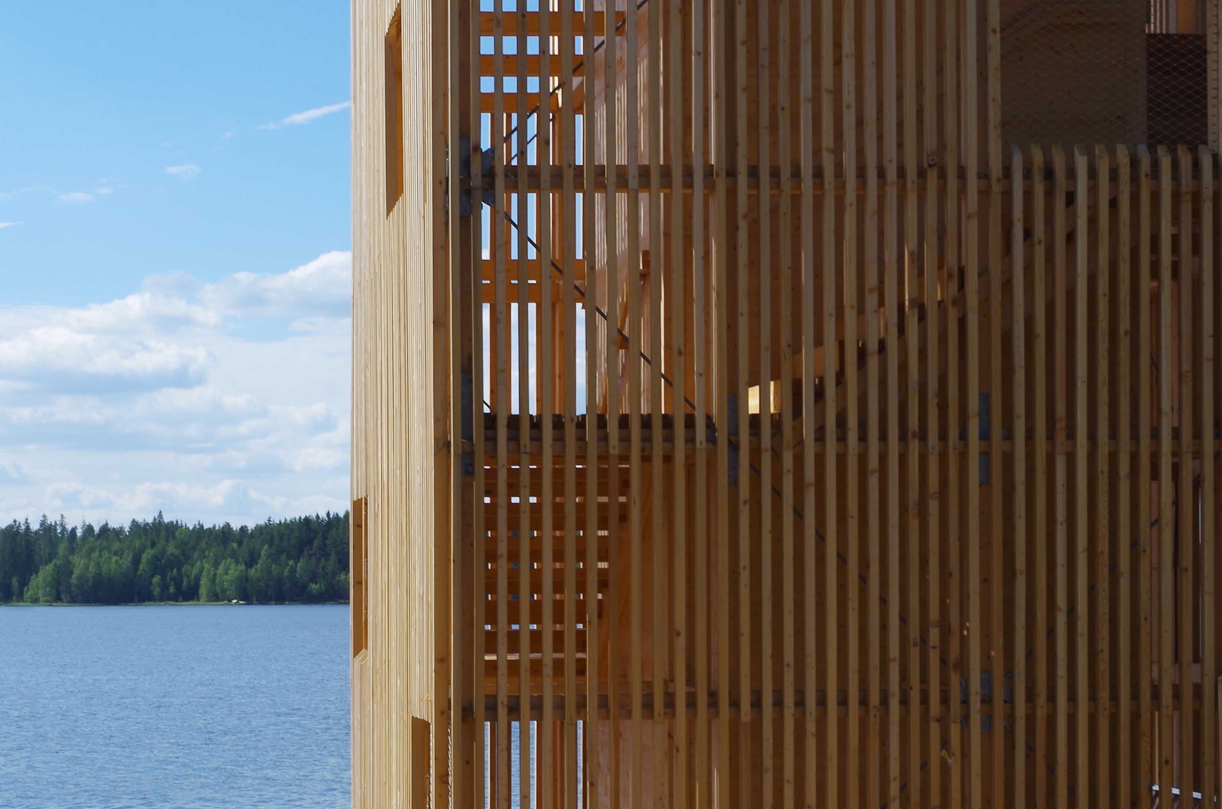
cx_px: 478
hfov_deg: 26.0
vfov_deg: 17.4
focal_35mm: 78
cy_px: 398
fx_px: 2642
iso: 100
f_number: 11
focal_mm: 32.5
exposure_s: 1/160
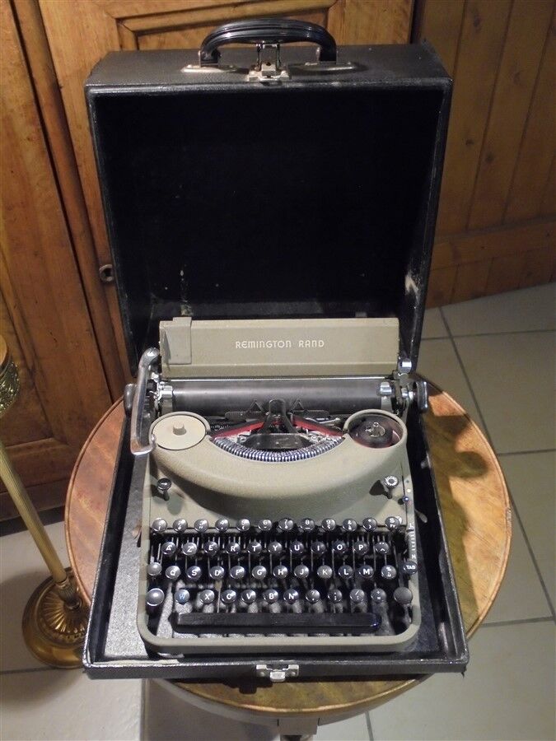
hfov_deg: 41.8
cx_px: 278
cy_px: 370
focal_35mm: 34
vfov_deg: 54.0
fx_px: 728
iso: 400
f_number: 4
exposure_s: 1/10
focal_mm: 6.1
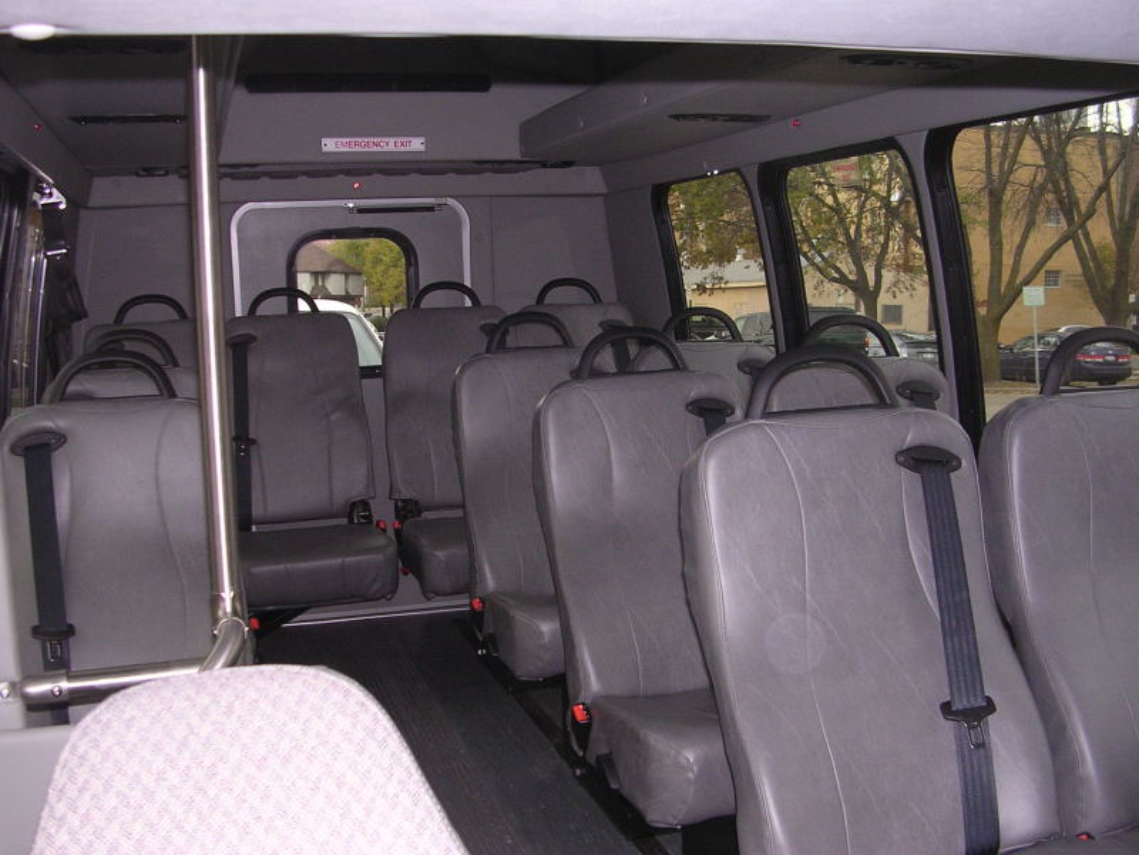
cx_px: 570
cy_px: 428
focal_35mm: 38
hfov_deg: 49.0
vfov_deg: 37.7
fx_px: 1250
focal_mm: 5.8
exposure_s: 1/60.1
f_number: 2.8
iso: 230
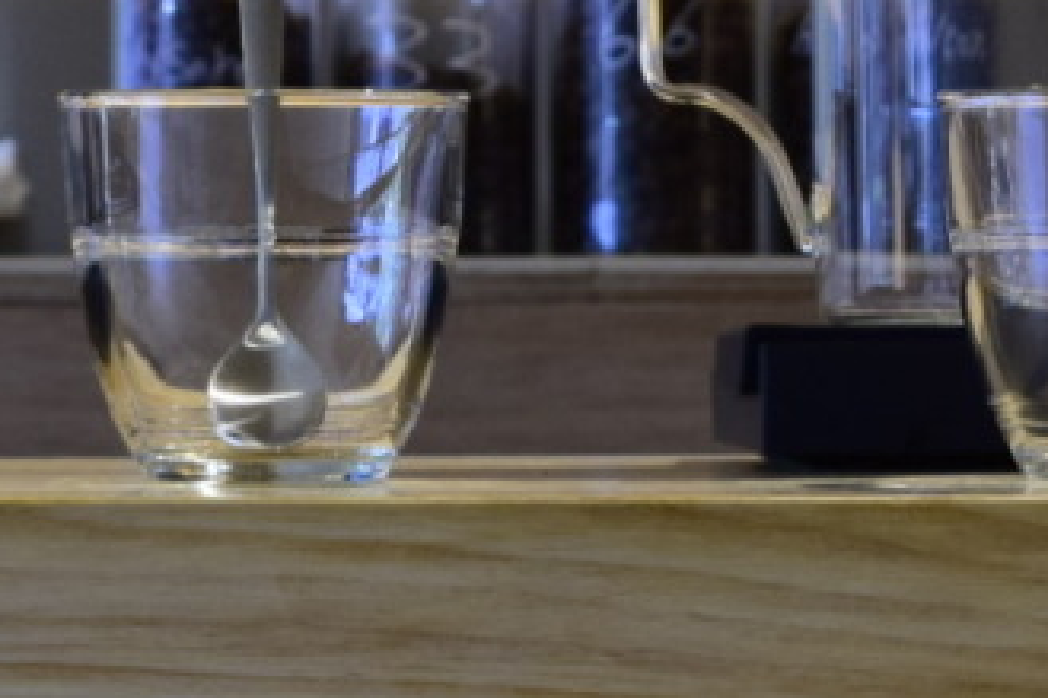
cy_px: -260
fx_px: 9338
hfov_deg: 6.4
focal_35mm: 321
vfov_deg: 4.3
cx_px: 242
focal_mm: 55
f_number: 10
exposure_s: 1/20
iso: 500
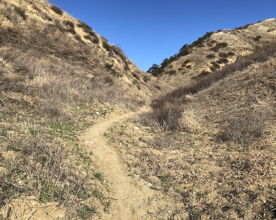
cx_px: 144
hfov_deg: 58.8
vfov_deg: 48.5
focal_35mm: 30
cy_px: 109
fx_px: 245
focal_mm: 3.99
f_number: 1.8
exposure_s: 1/2114
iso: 20
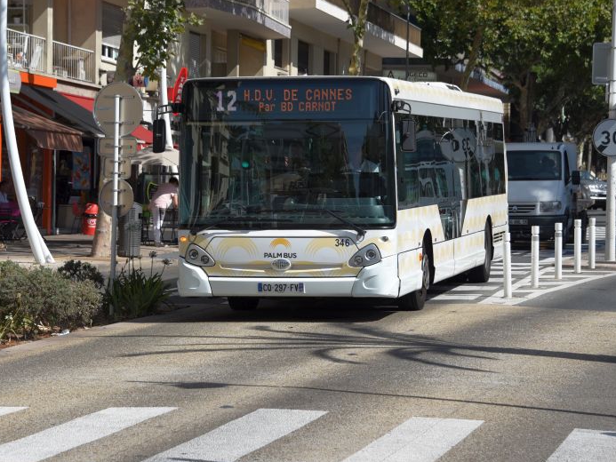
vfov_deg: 11.6
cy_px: 187
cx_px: 327
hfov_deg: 15.4
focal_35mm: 128
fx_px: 2278
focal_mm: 90
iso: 100
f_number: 6.3
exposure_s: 1/640
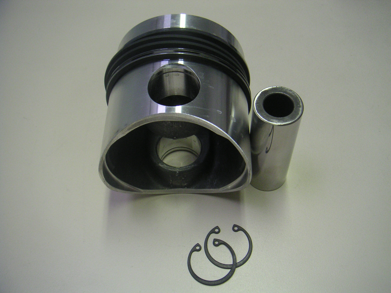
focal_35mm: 38
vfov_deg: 37.7
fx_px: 429
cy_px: 146
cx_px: 196
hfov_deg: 49.0
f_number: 2.8
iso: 125
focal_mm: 6
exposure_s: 1/45
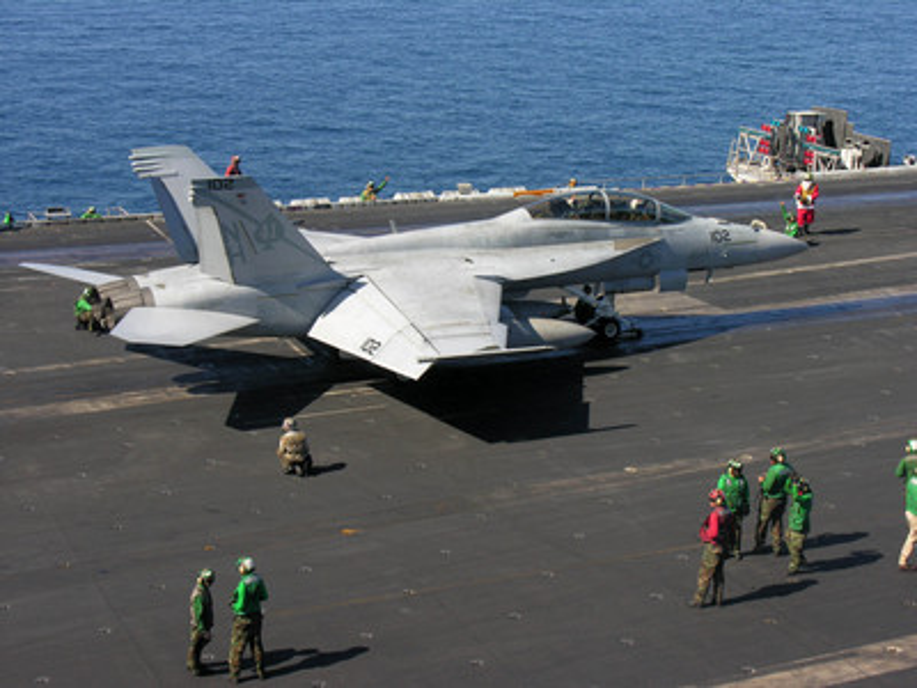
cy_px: 344
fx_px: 2278
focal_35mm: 86
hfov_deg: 22.8
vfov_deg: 17.2
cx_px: 458
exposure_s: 1/170
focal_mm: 21.8
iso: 50
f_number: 6.2
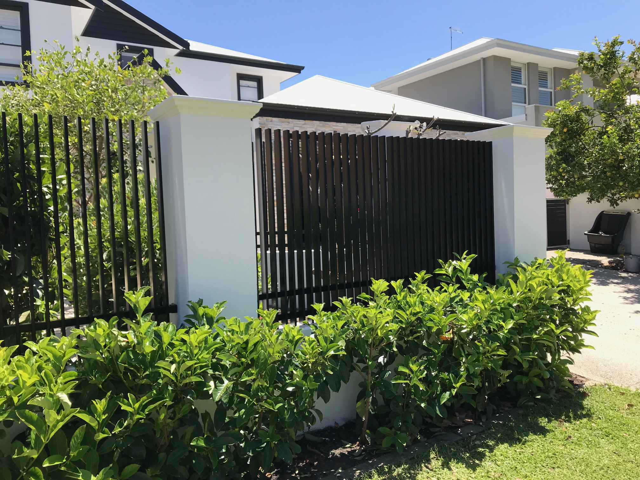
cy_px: 240
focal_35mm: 28
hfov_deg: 63.4
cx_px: 320
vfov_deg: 49.7
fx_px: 518
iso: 20
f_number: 1.8
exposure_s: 1/1259
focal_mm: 3.99
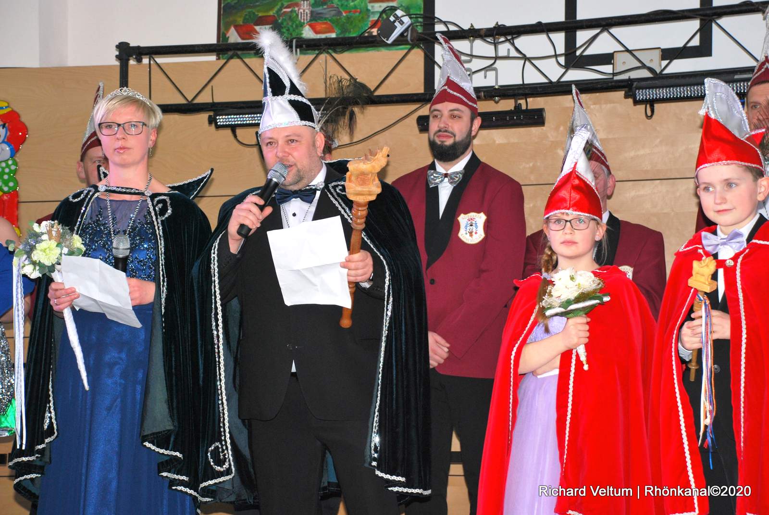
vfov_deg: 15.8
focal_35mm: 87
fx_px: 1861
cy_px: 258
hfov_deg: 23.4
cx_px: 384
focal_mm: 58
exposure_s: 1/60
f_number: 5.3
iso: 360
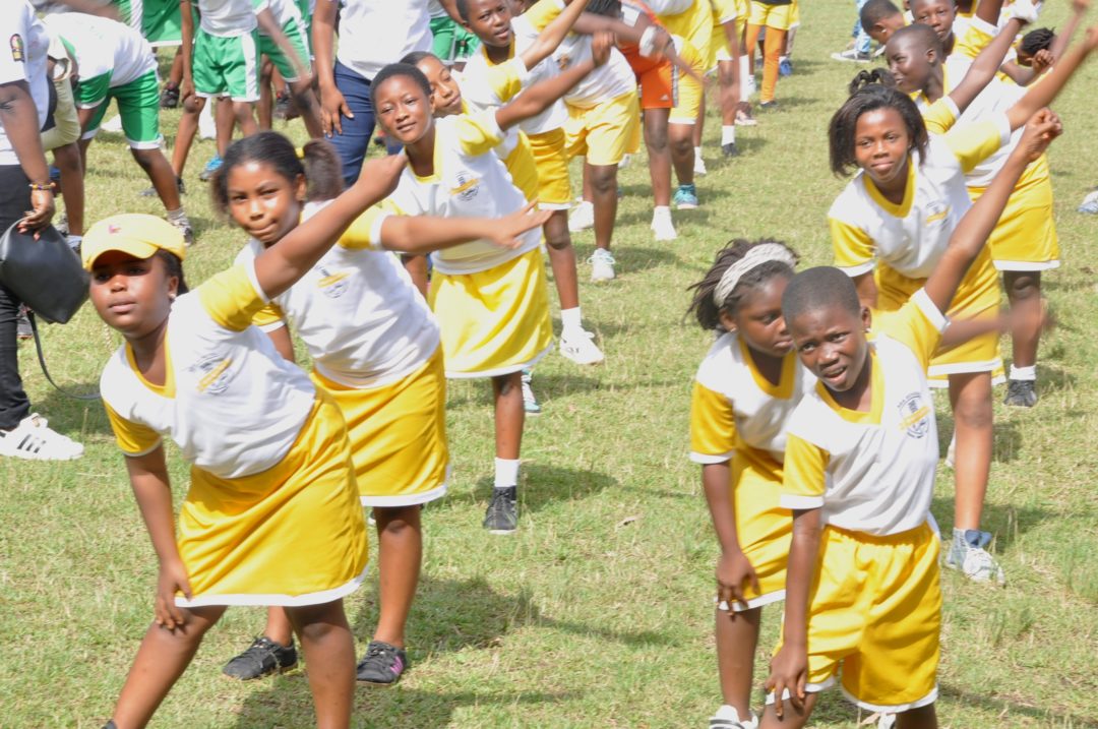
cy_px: 364
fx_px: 3427
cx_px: 549
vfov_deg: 12.1
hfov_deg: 18.2
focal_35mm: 112
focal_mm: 75
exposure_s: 1/60
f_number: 14
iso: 200
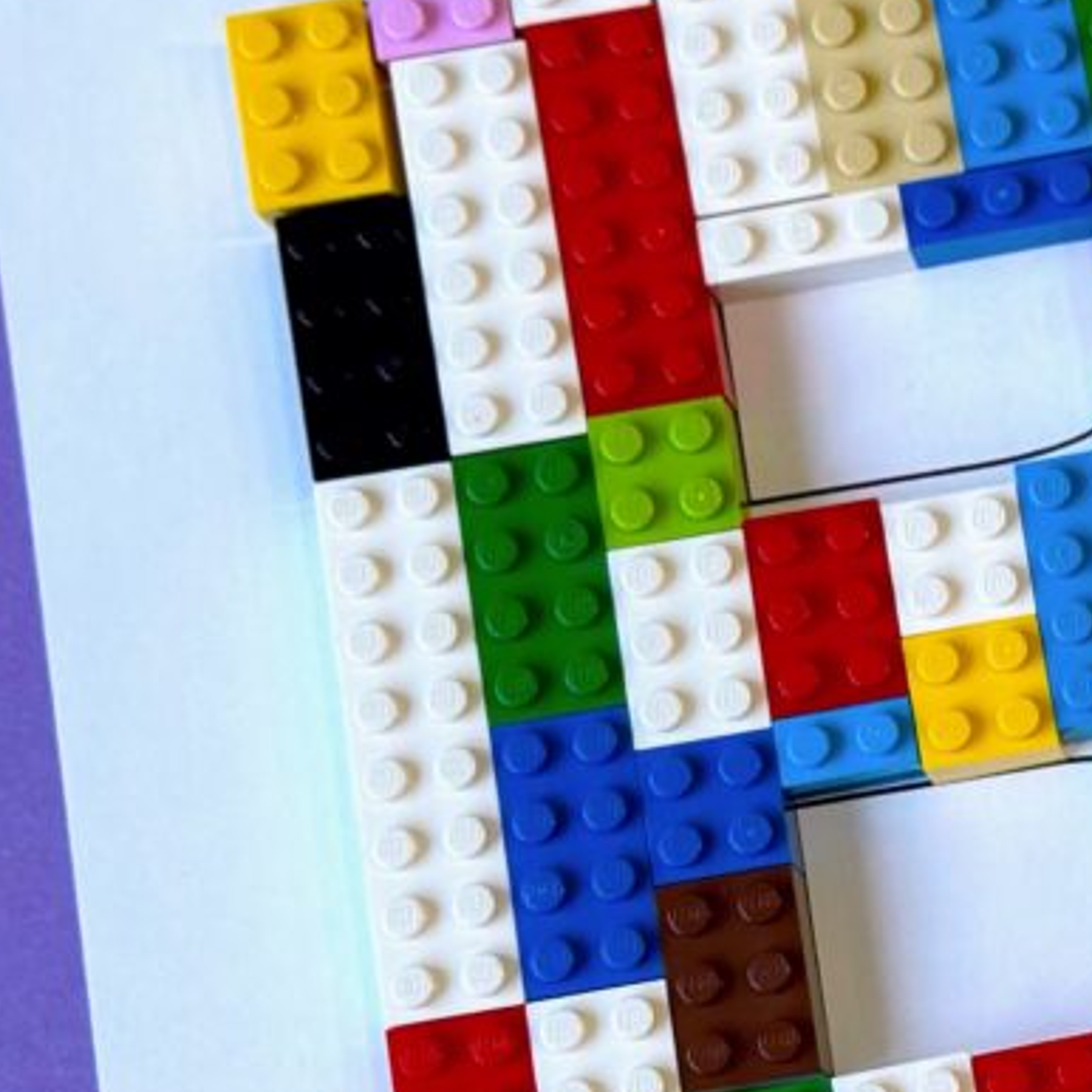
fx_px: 4711
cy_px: 687
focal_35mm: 132
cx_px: 1516
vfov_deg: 13.2
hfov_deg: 12.7
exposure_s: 1/60
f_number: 1.78
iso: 80
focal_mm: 6.86
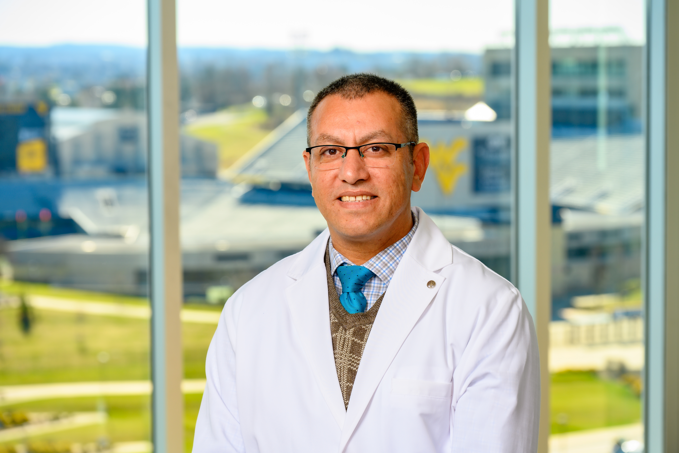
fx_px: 1867
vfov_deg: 13.8
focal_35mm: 99
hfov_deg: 20.6
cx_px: 340
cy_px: 226
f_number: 5.6
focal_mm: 99
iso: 100
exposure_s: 1/125
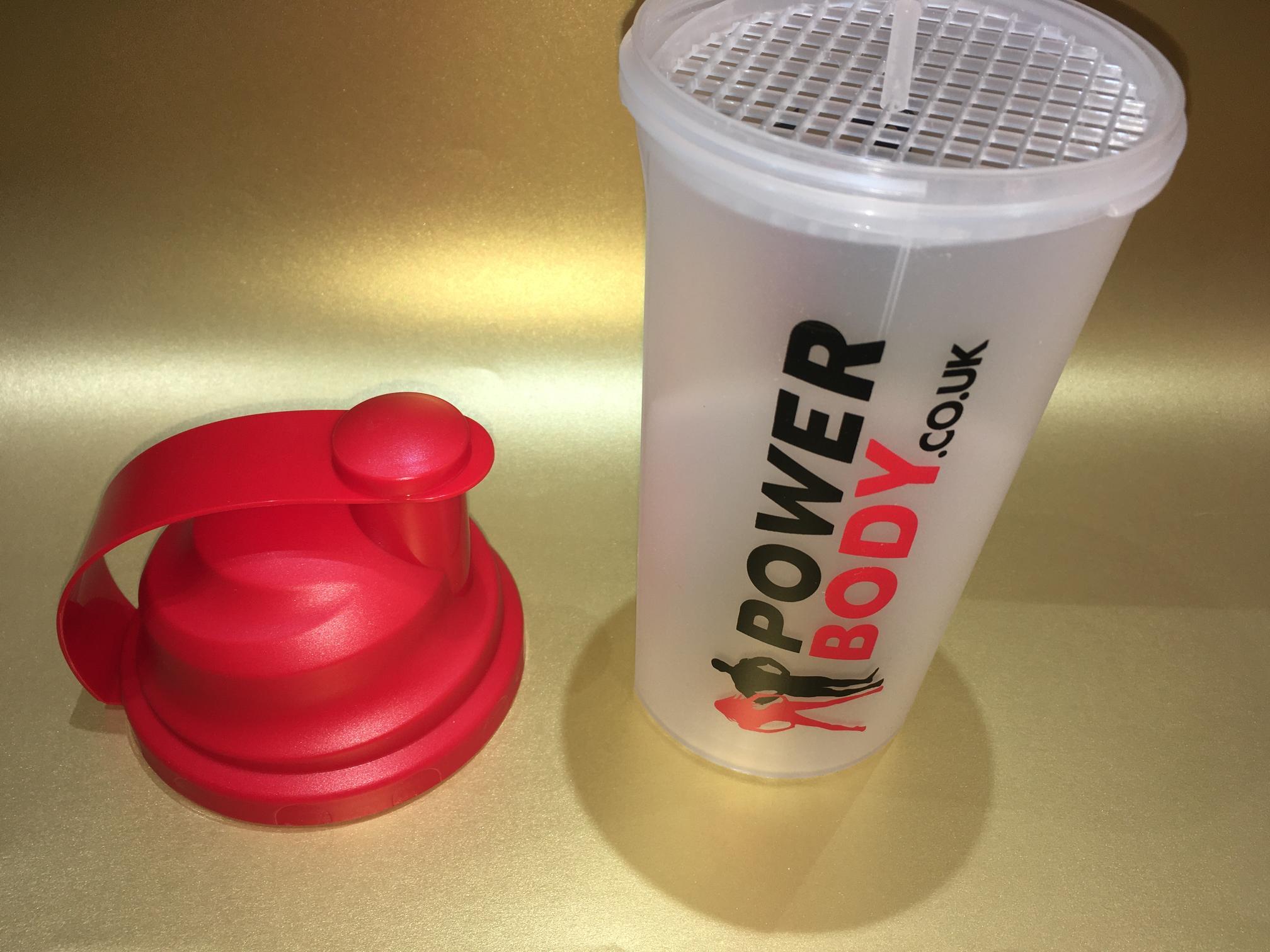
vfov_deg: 48.2
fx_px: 1064
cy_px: 476
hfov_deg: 61.7
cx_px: 635
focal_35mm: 29
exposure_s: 1/87
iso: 25
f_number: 2.2
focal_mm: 4.15
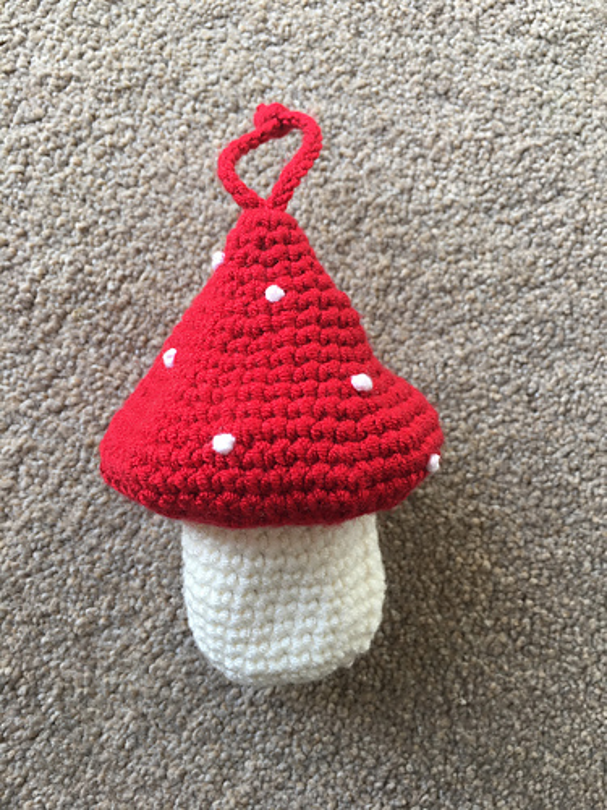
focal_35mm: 29
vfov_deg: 61.7
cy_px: 405
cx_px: 304
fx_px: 678
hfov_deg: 48.2
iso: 25
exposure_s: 1/50
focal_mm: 4.15
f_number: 2.2
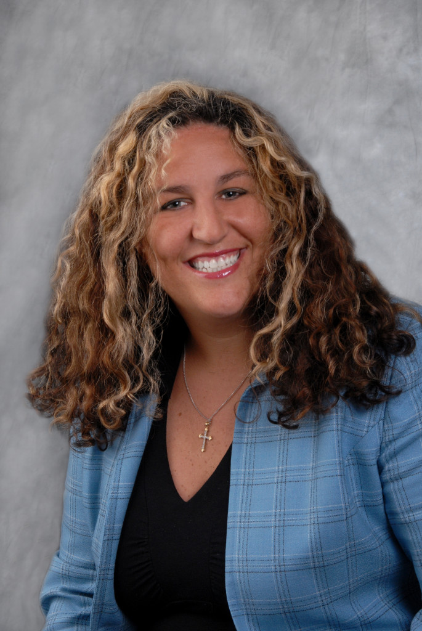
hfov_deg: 17.5
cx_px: 211
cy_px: 316
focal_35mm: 78
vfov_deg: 26.0
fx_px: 1368
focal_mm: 52
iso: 320
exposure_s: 1/200
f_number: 18
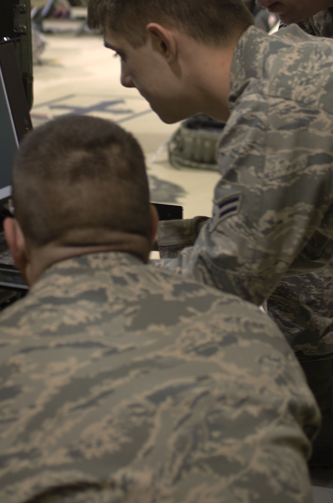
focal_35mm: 98
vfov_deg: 20.7
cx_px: 152
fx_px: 1365
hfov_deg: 13.9
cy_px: 111
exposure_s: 1/13
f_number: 2.8
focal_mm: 35
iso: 400
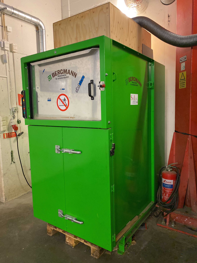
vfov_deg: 67.3
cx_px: 98
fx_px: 197
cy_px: 132
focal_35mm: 26
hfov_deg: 53.1
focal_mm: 4.25
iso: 320
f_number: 1.8
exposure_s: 1/33
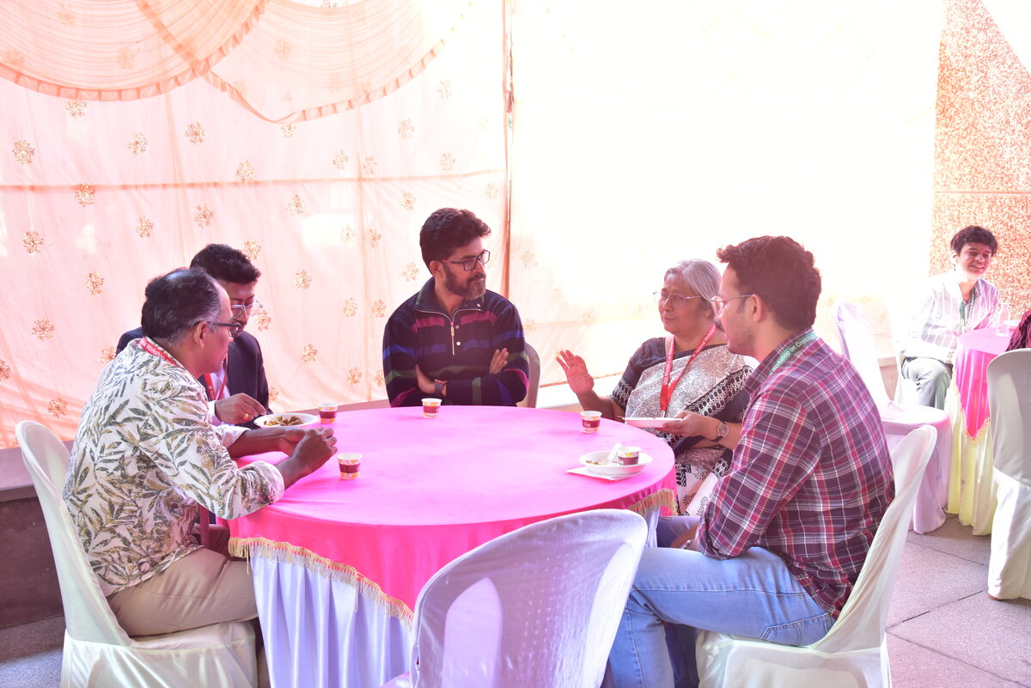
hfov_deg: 50.7
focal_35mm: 38
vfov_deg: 35.1
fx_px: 1089
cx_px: 516
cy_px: 344
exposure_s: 1/125
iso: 2000
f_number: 7.1
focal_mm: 38
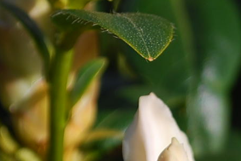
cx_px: 481
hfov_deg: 6.2
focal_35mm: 322
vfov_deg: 4.2
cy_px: 275
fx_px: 2158
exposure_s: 1/320
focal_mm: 50
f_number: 9
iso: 100
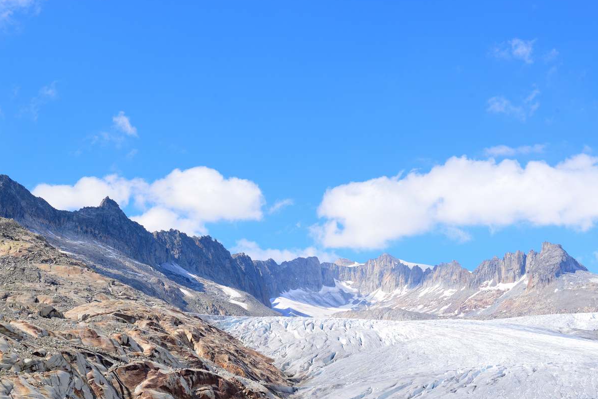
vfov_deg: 20.0
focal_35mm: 68
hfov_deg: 29.5
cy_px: 216
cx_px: 227
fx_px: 1130
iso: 100
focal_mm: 50
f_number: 13
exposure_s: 1/100
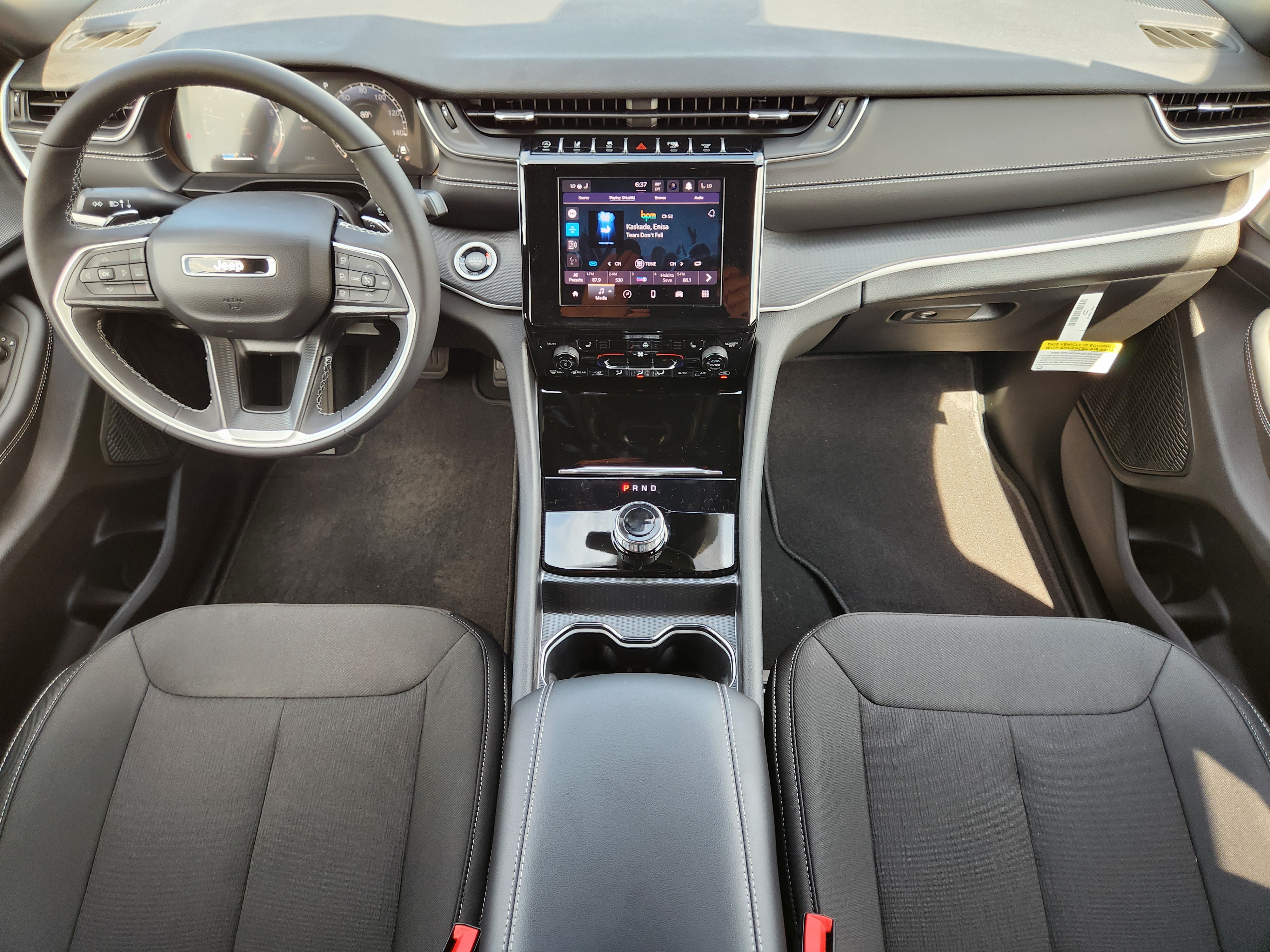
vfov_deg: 58.9
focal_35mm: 23
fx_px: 844
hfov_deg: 73.9
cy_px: 476
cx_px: 635
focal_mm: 5.4
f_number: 1.8
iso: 160
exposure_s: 1/180
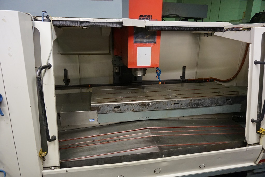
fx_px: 177
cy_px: 88
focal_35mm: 24
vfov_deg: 53.1
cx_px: 132
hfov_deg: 73.8
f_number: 3.5
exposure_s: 1/160
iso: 1600
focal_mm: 16
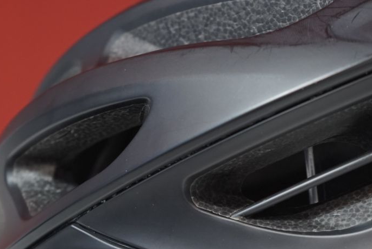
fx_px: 1220
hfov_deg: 17.3
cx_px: 268
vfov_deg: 11.6
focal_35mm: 118
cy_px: 189
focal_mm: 50
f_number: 4.5
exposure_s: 1/60
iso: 640
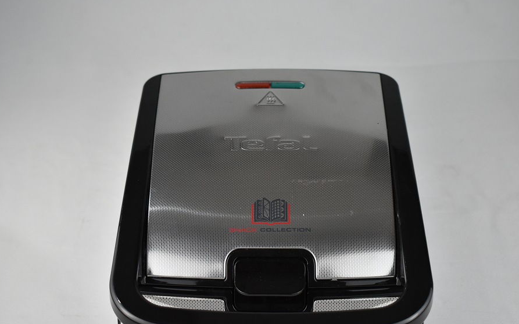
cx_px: 235
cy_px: 188
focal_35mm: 65
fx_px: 919
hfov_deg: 31.5
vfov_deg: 20.0
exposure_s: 1/320
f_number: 5
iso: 800
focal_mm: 38
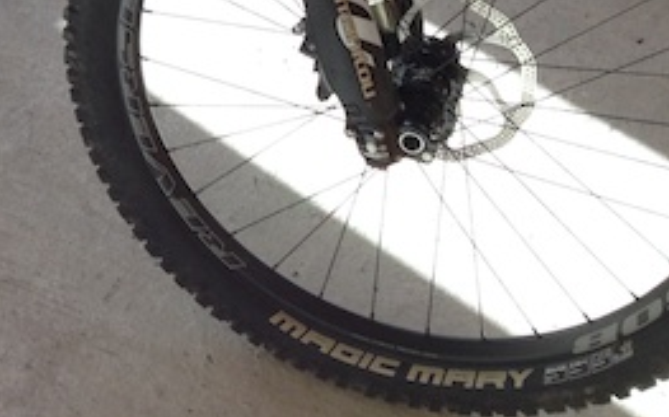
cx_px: -43
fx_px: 2059
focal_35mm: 113
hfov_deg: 17.9
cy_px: -338
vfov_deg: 10.8
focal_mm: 4.28
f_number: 2.4
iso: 50
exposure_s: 1/191
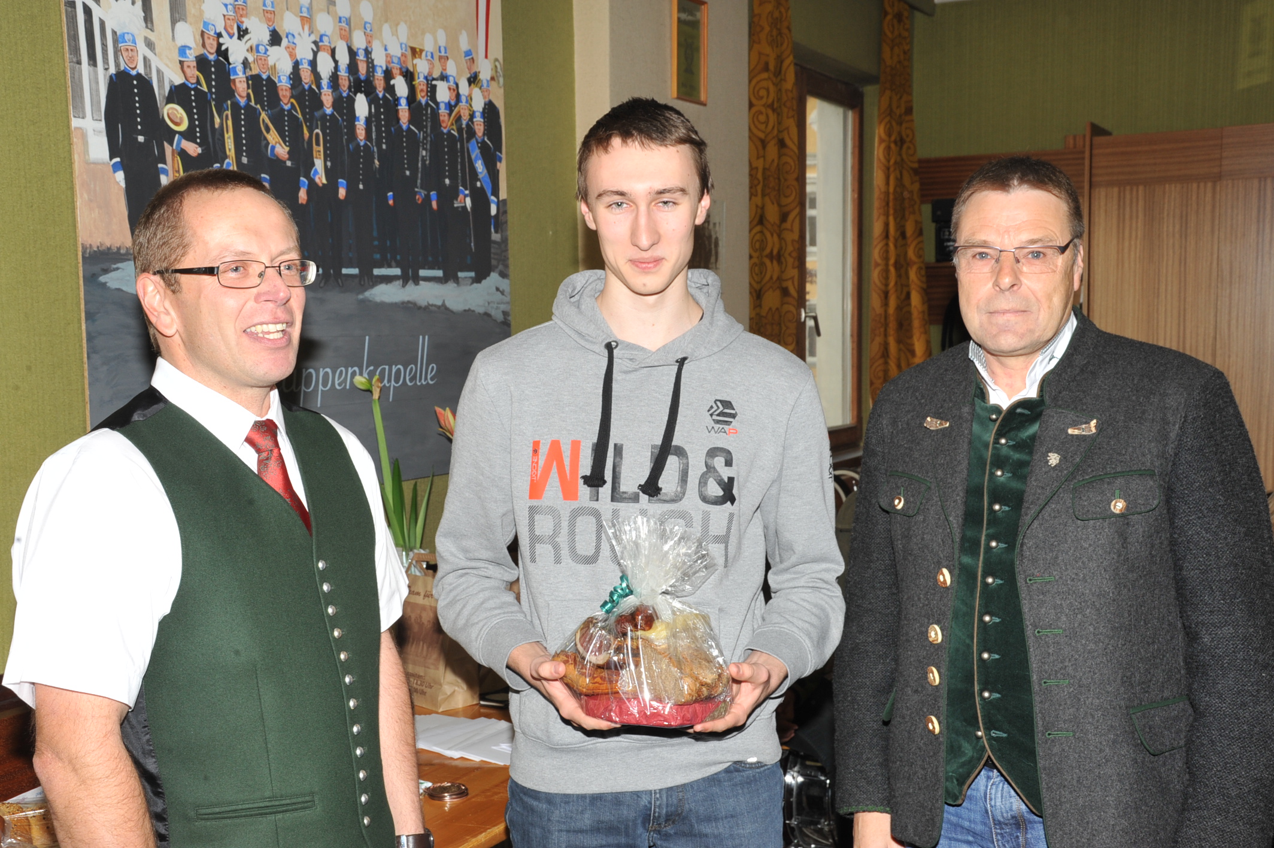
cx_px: 637
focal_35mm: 48
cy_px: 424
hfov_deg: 41.1
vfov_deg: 28.0
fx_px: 1698
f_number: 14
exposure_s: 1/80
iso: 800
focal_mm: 48
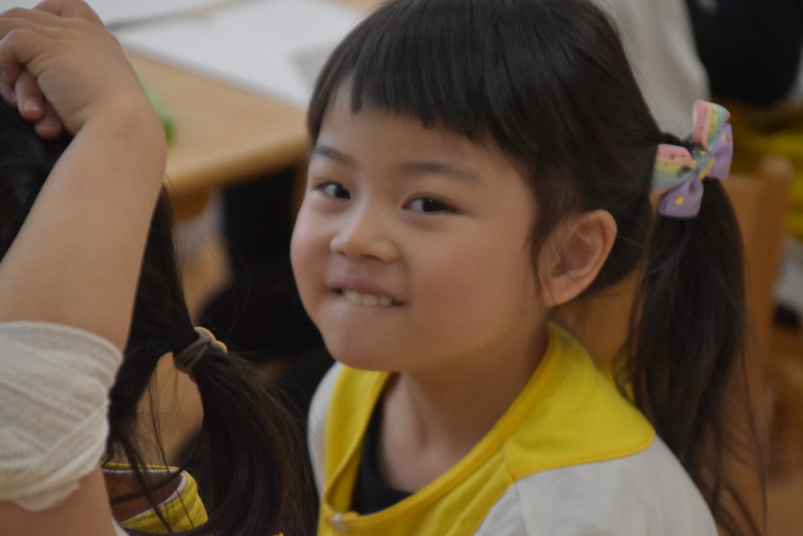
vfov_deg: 5.2
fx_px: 5857
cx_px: 402
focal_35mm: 262
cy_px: 268
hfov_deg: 7.8
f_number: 6.3
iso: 4000
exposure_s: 1/250
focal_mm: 175
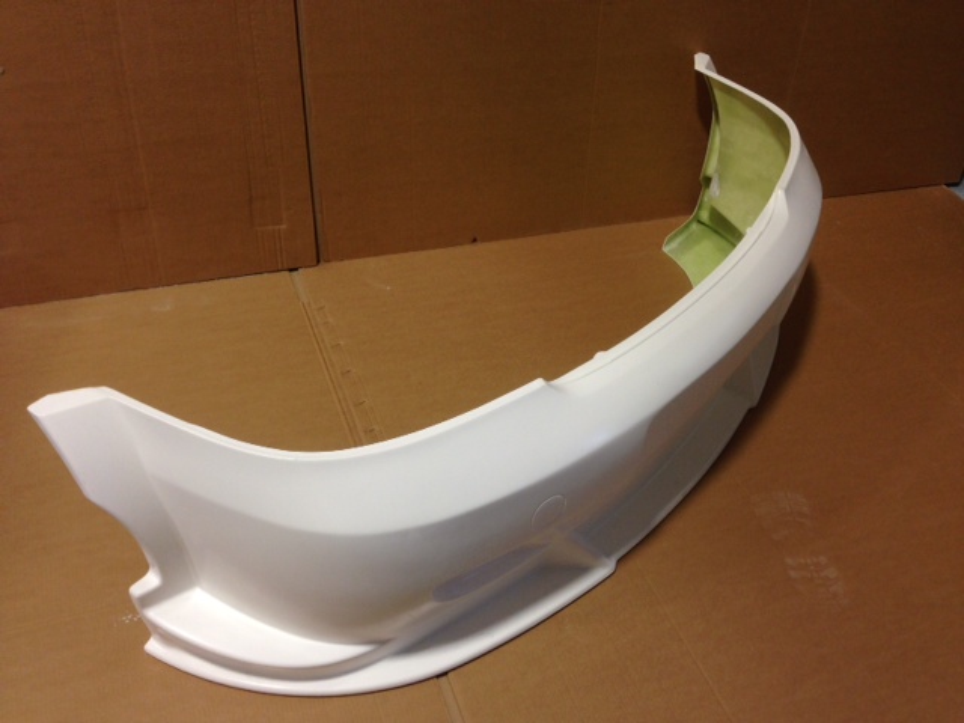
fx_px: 919
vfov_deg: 42.9
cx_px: 482
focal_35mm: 33
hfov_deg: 55.4
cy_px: 362
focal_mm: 4.12
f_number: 2.4
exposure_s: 1/20
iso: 80
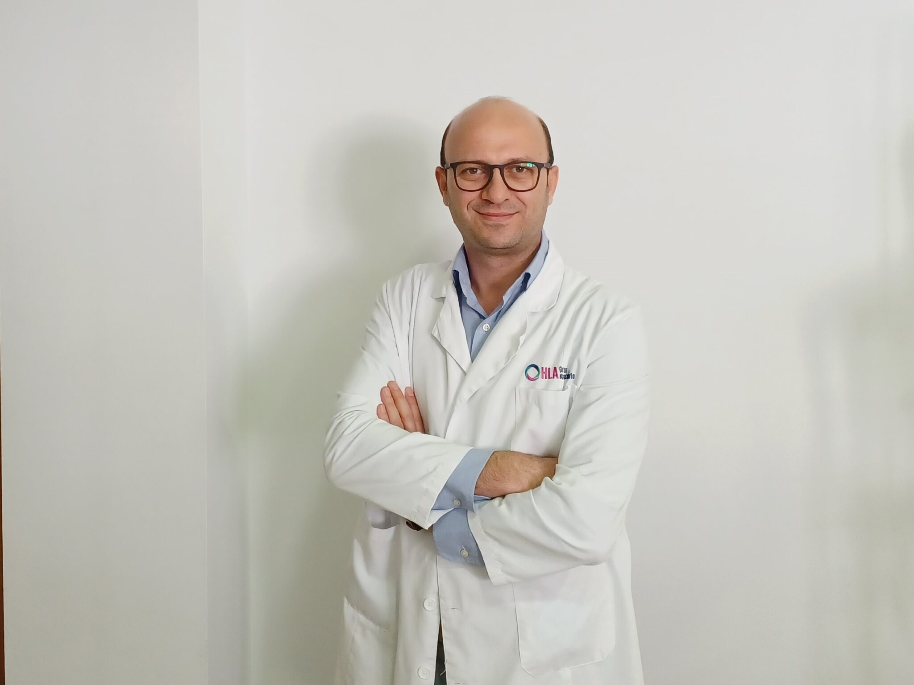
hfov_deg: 69.4
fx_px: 660
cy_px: 342
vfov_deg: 54.9
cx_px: 457
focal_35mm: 25
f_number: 1.8
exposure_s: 1/33
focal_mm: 4.6
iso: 400
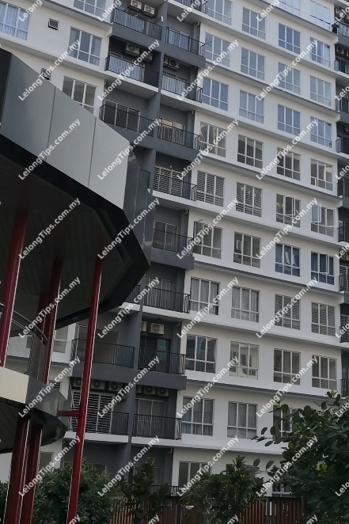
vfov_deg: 34.1
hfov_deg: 23.5
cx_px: 322
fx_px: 815
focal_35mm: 56
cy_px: 77
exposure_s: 1/899
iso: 80
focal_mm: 3.95
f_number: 1.6
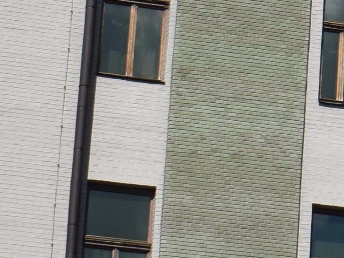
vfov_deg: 5.2
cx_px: 857
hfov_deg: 6.6
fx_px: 2833
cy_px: 64
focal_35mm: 285
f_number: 11
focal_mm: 26
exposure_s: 1/500
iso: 200
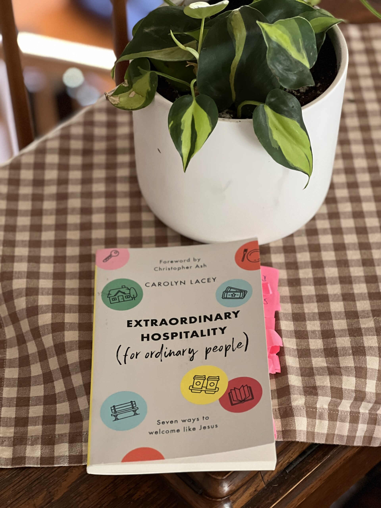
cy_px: 254
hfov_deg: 19.1
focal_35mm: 77
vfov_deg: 25.3
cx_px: 190
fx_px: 1130
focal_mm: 9
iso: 400
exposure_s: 1/17
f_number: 2.8
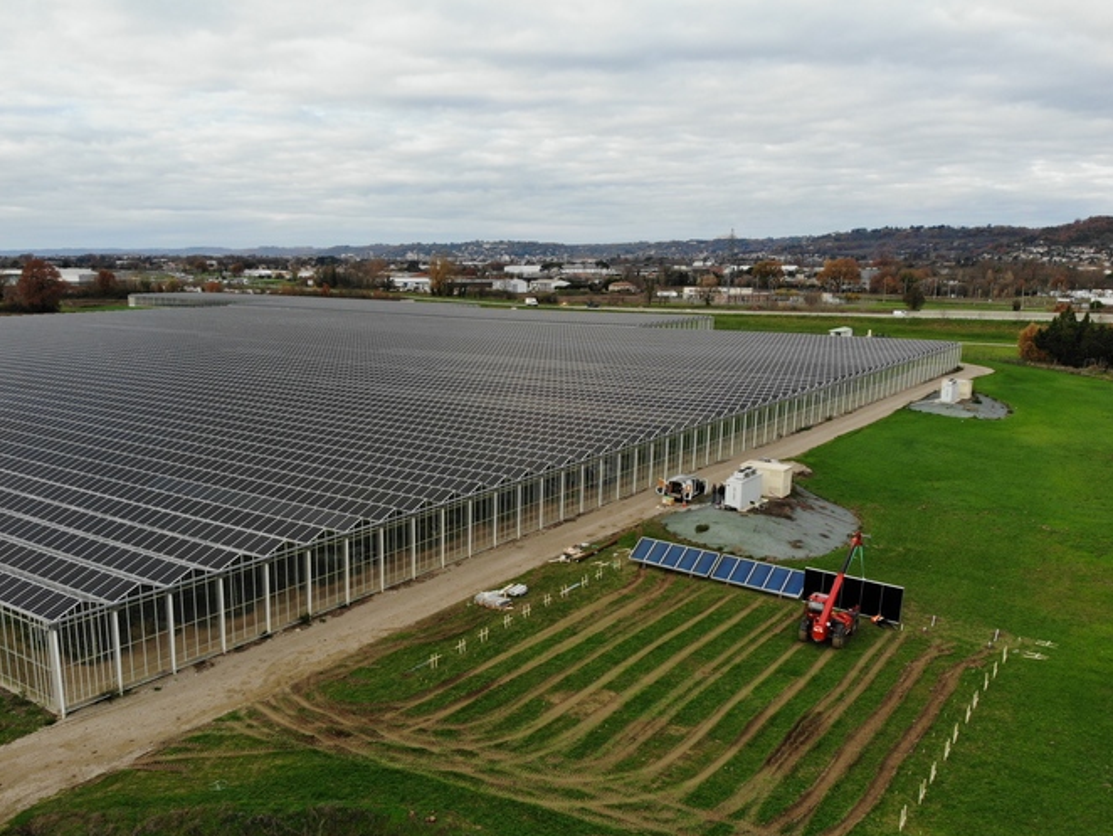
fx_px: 933
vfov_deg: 48.0
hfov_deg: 61.4
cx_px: 477
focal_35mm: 29
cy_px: 498
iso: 100
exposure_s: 1/412
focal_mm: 4.5
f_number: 2.8
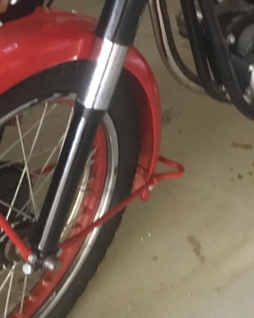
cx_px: 229
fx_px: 770
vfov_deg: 23.1
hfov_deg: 18.4
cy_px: 80
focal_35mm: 82
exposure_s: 1/17
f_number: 2.4
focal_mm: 3.3
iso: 400
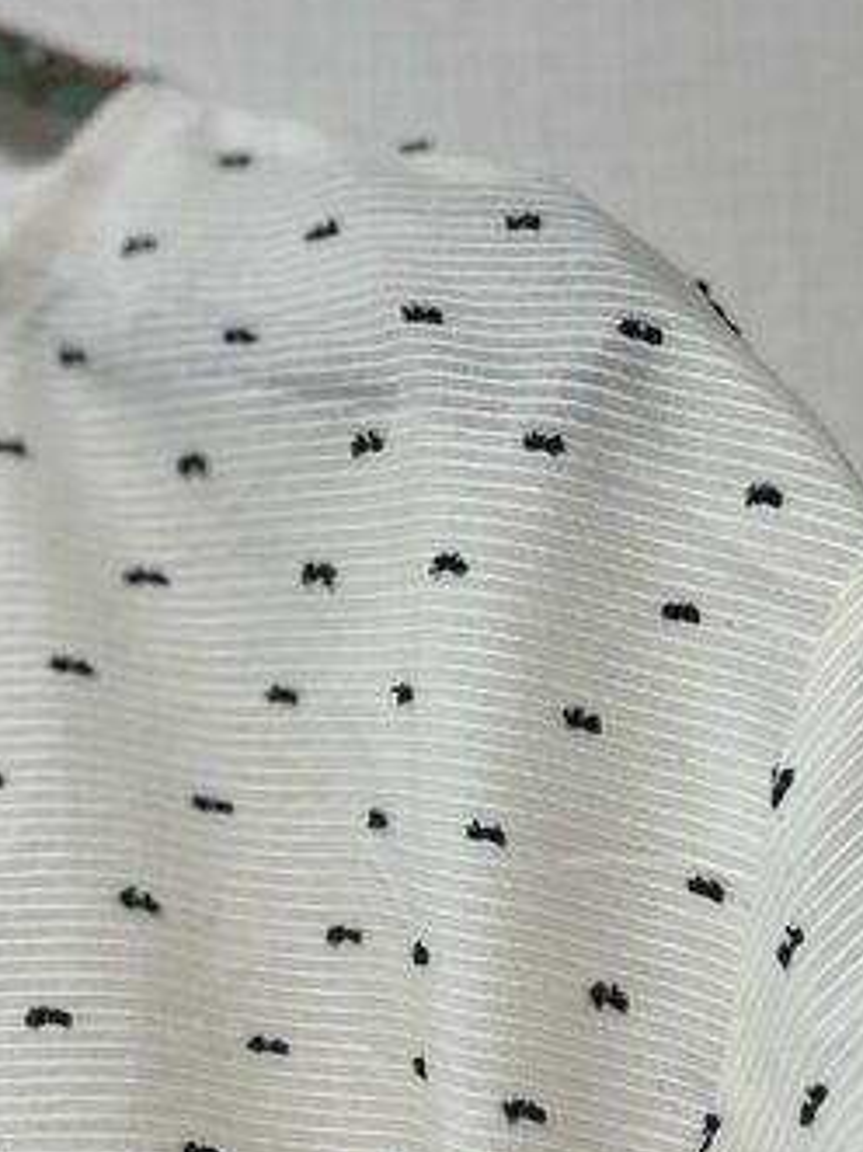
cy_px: 847
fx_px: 2229
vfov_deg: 28.6
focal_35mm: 67
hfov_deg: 21.8
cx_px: 626
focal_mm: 5.1
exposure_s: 1/100
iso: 50
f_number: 1.6
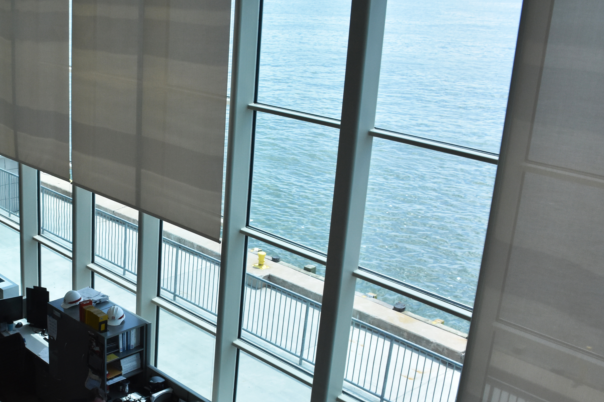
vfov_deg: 29.9
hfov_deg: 41.5
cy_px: 213
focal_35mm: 45
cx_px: 112
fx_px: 755
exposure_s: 1/500
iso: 800
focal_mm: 18
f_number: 8
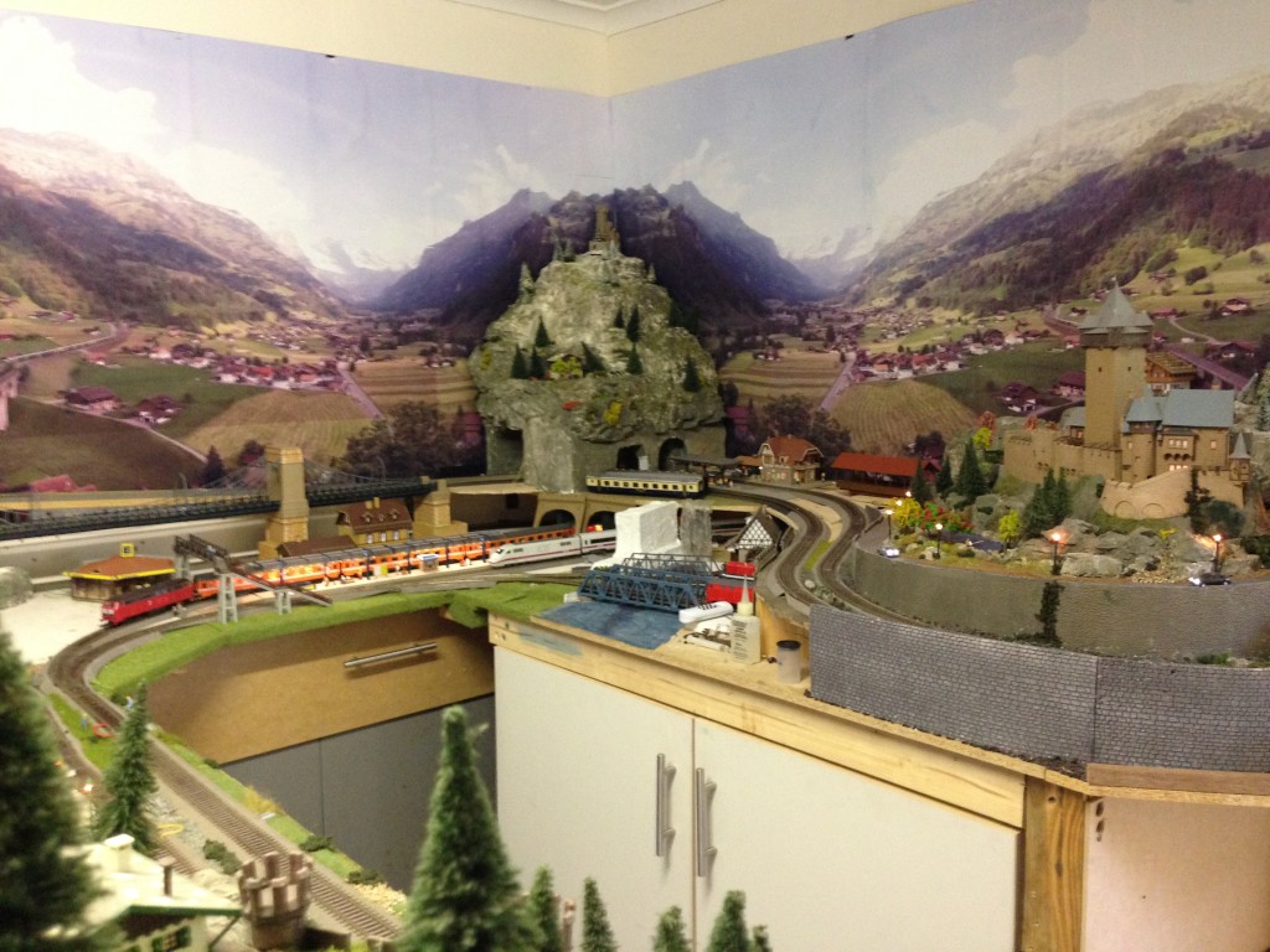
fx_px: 1211
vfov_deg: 42.9
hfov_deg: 55.4
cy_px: 476
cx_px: 635
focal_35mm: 33
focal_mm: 4.12
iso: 320
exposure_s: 1/20
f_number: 2.4
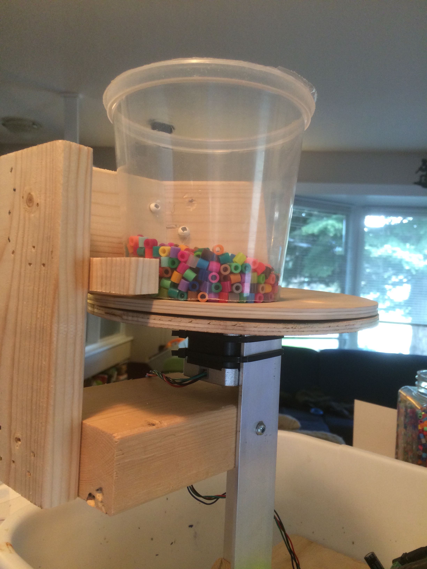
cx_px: 214
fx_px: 477
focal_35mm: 29
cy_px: 284
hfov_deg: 48.2
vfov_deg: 61.7
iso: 160
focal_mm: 4.15
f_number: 2.2
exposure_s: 1/30
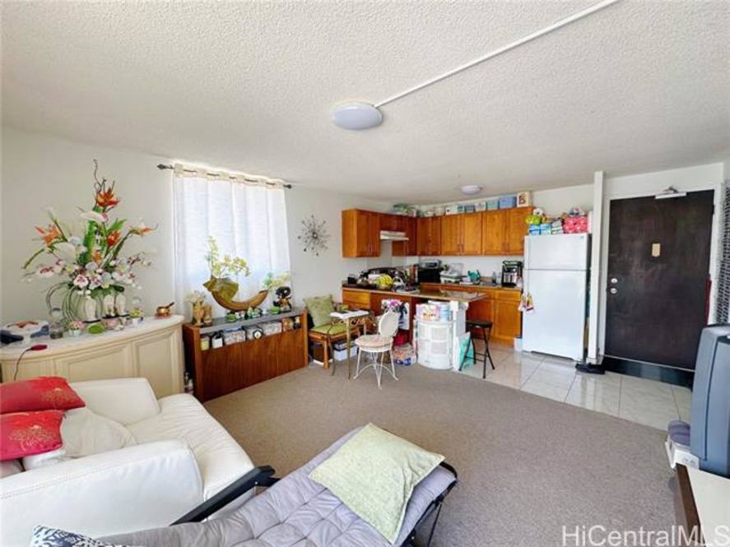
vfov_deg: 85.7
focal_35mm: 14
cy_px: 274
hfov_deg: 102.1
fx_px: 295
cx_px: 365
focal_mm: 2.22
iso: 80
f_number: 2.2
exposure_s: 1/99
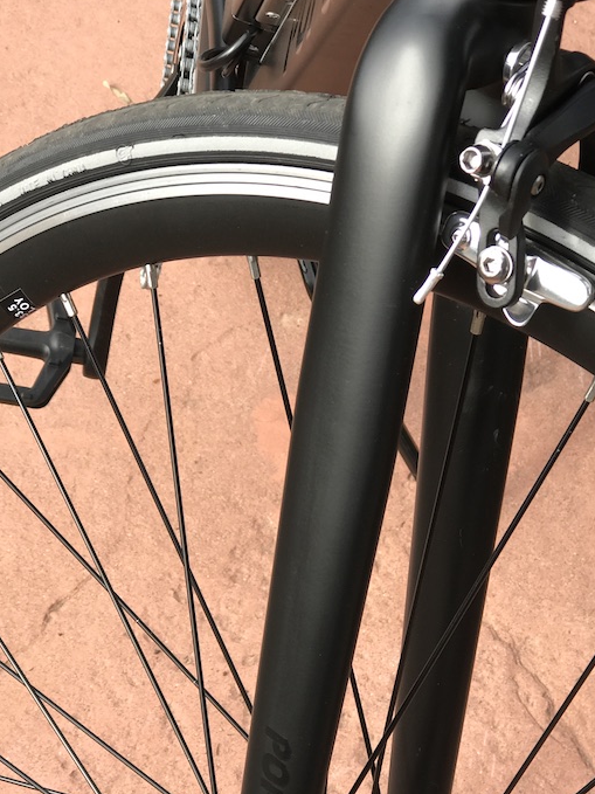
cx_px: 372
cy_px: 518
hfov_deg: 17.1
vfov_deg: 22.7
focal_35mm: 86
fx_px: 1972
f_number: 2.8
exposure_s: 1/215
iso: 20
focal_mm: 6.6
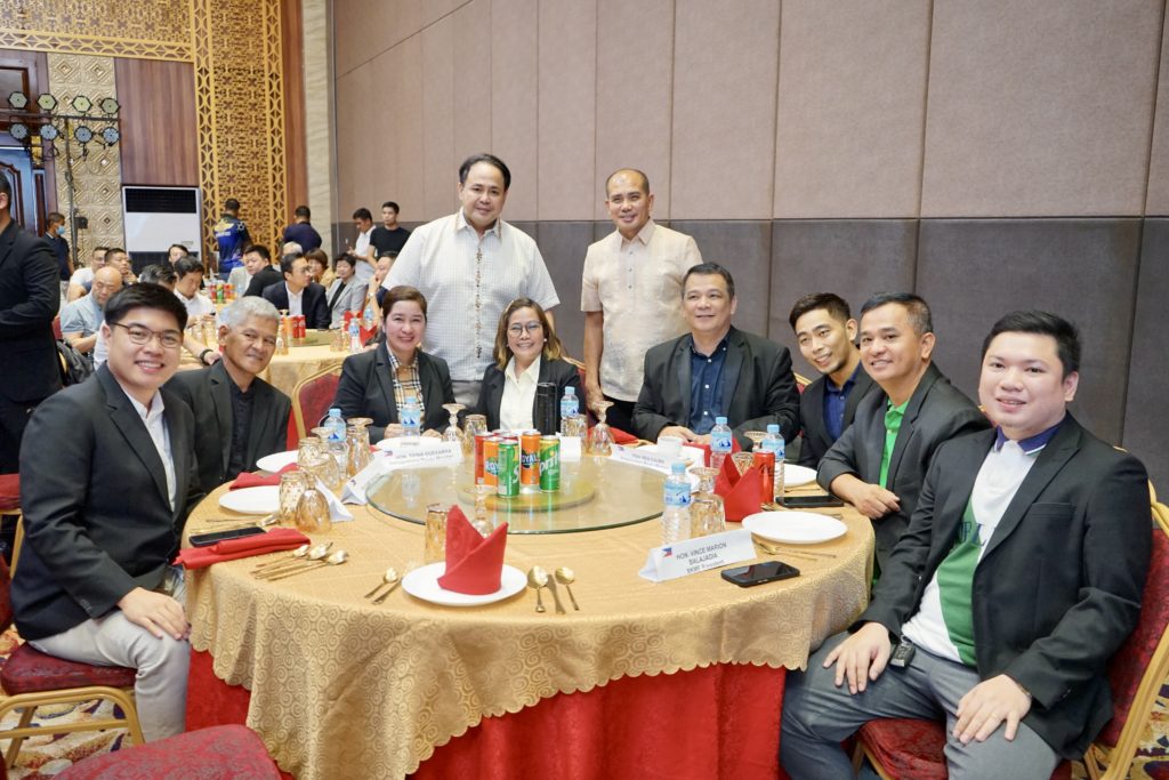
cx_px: 584
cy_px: 390
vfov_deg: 43.6
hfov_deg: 61.9
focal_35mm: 30
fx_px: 974
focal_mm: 30
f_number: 3.5
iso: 1600
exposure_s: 1/60
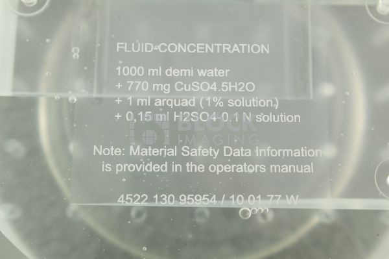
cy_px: 130
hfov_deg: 39.6
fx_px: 540
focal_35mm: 50
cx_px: 194
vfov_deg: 26.9
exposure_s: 1/125
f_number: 10
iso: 1600
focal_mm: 50
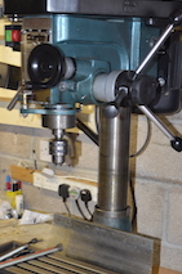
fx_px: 526
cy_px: 210
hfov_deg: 19.6
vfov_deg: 28.8
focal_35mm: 69
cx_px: 96
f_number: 3.8
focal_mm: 24
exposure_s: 1/60
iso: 800
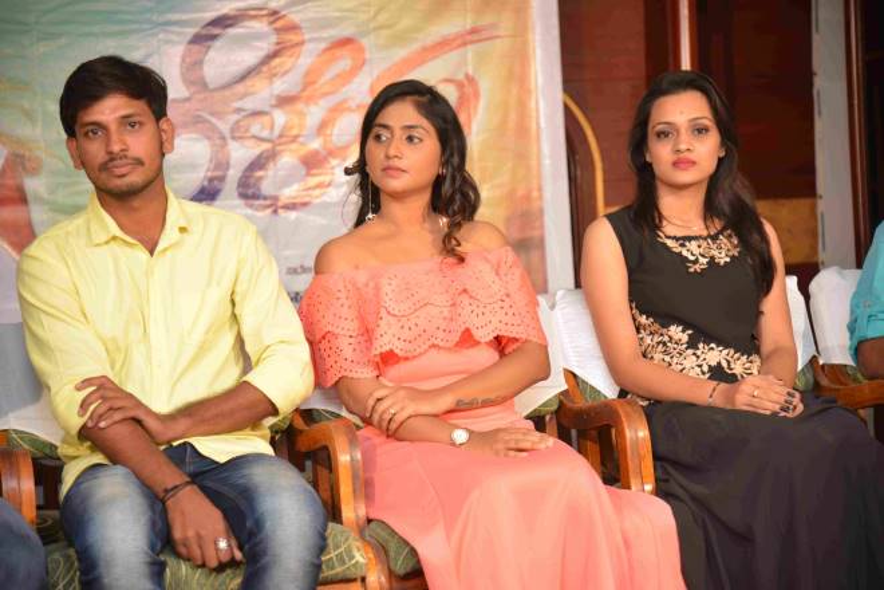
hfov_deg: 23.6
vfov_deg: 15.9
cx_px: 442
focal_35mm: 86
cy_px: 295
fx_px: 2112
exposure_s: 1/125
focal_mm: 86
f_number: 4
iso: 640
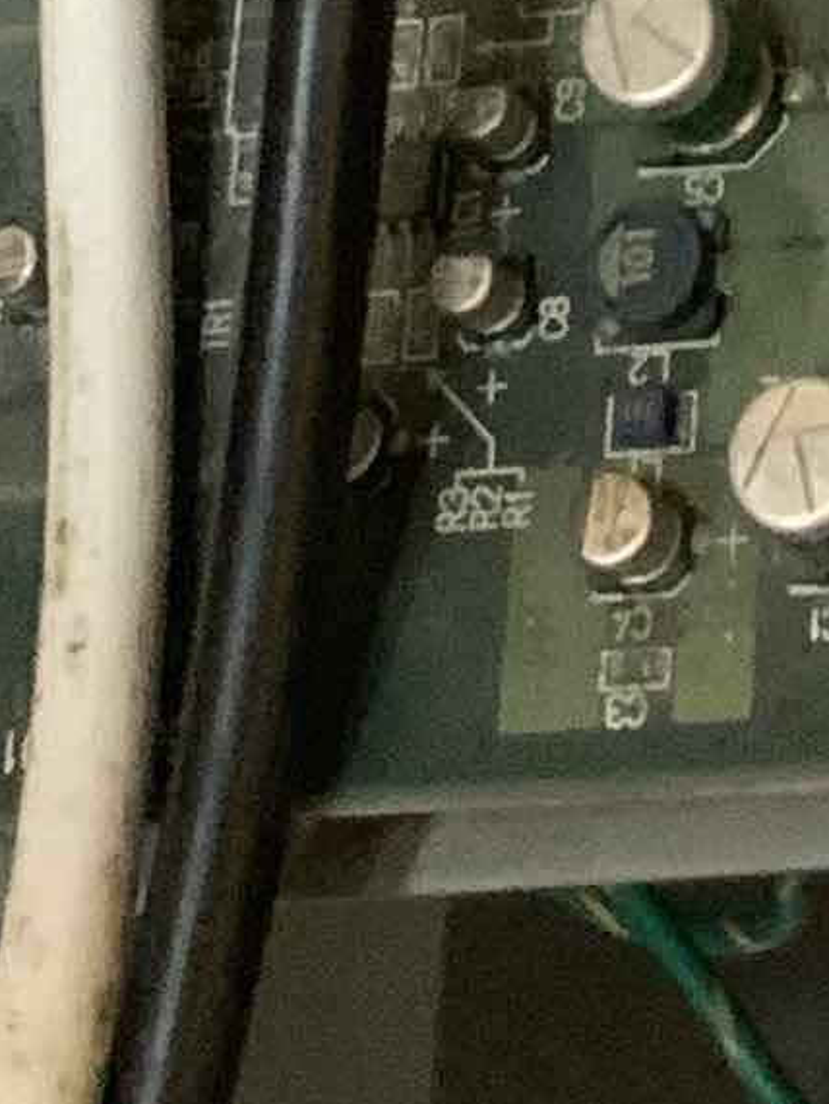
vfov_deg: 9.0
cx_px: 1034
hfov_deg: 7.2
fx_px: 6541
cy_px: -1284
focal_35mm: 205
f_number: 1.8
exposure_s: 1/25
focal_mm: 3
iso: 320
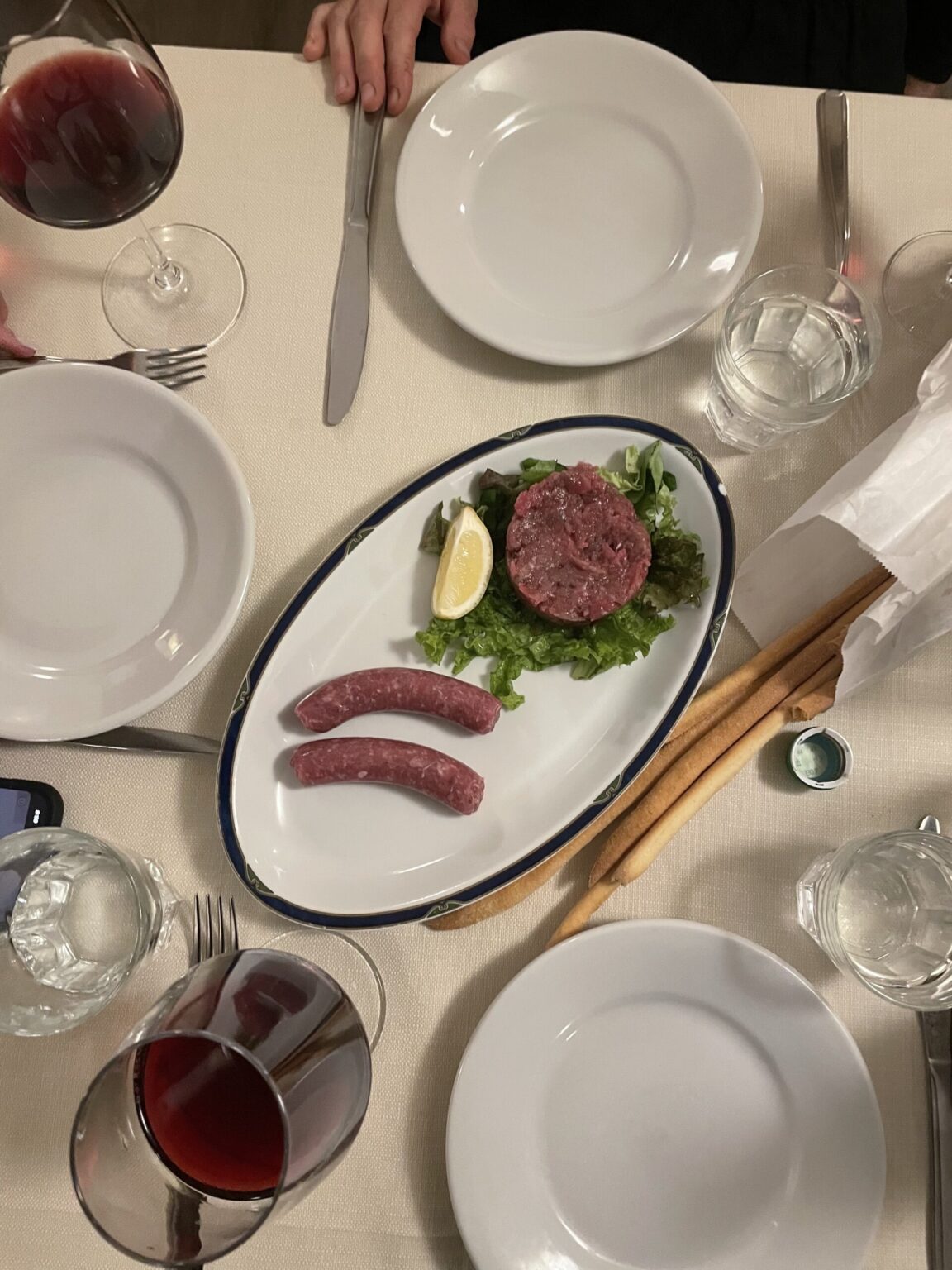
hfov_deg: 53.1
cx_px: 476
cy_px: 635
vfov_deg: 67.3
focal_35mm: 26
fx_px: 953
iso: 500
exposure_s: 1/25
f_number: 1.6
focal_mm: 4.2
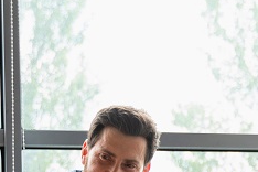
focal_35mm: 141
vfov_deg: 9.2
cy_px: 318
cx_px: 227
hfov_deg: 14.4
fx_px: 1010
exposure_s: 1/250
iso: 250
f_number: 2.8
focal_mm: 33
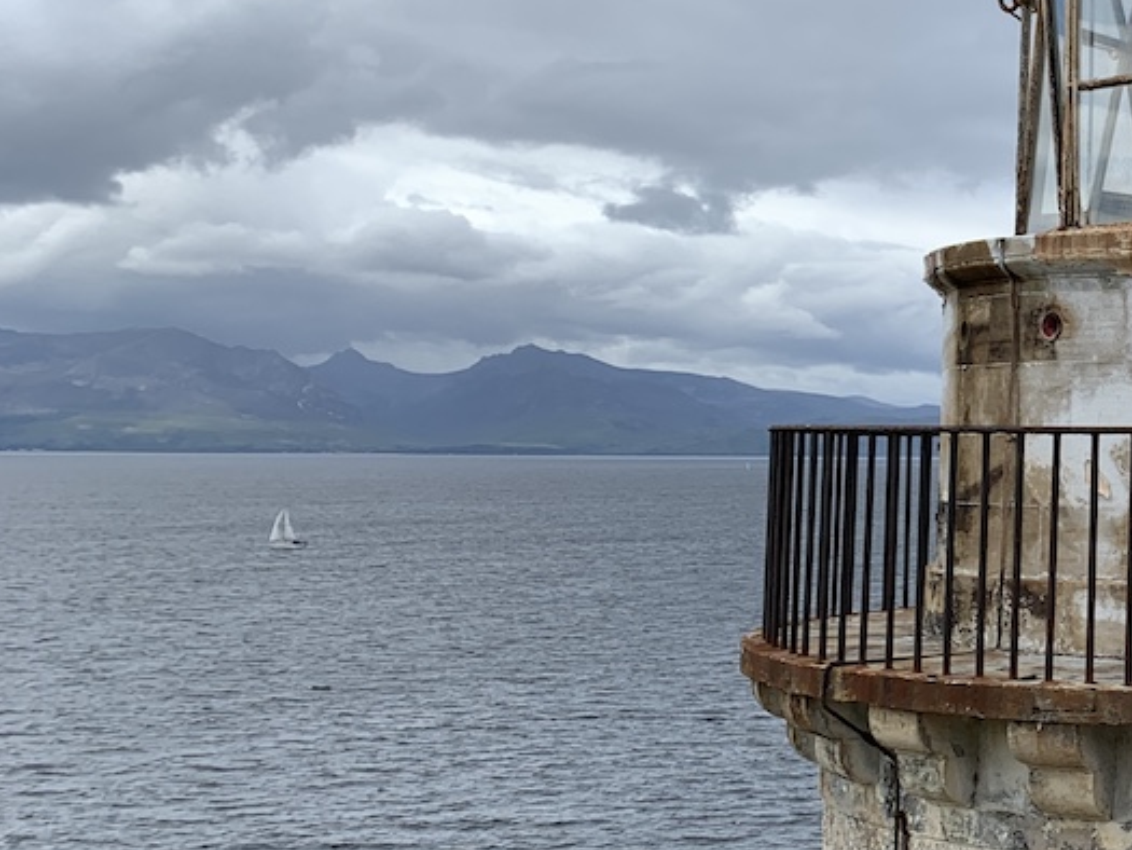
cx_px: 1420
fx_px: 2159
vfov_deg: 22.2
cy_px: 313
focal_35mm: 66
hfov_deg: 25.7
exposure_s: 1/1065
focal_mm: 4.25
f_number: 1.8
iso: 25
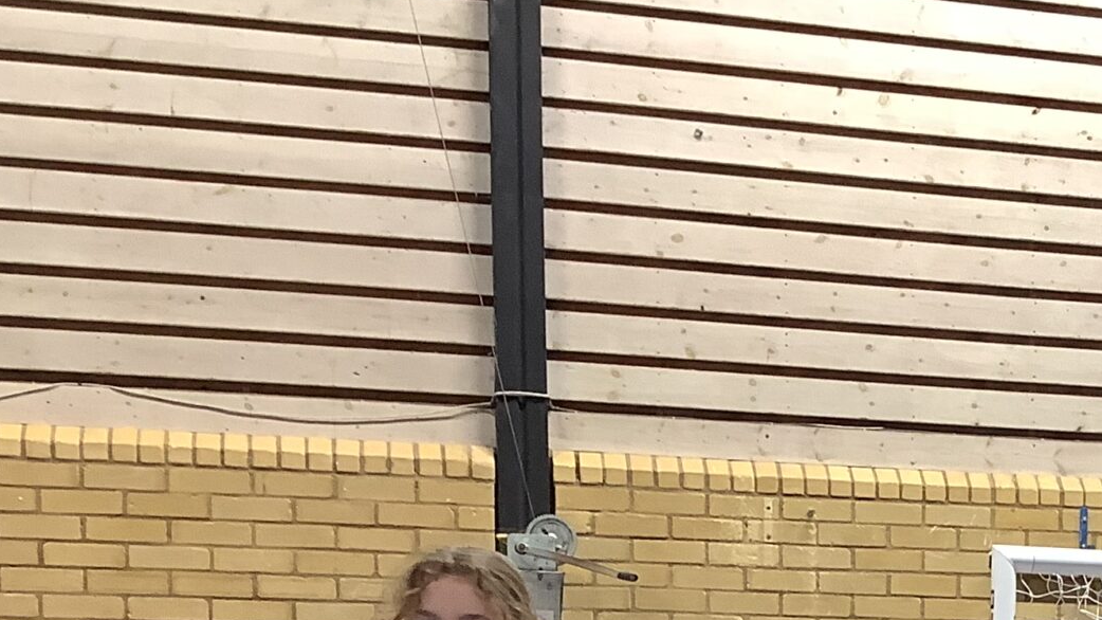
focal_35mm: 83
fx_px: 2425
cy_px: 936
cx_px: 1179
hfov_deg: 24.1
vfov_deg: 13.7
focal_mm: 3.3
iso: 160
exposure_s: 1/50
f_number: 2.4
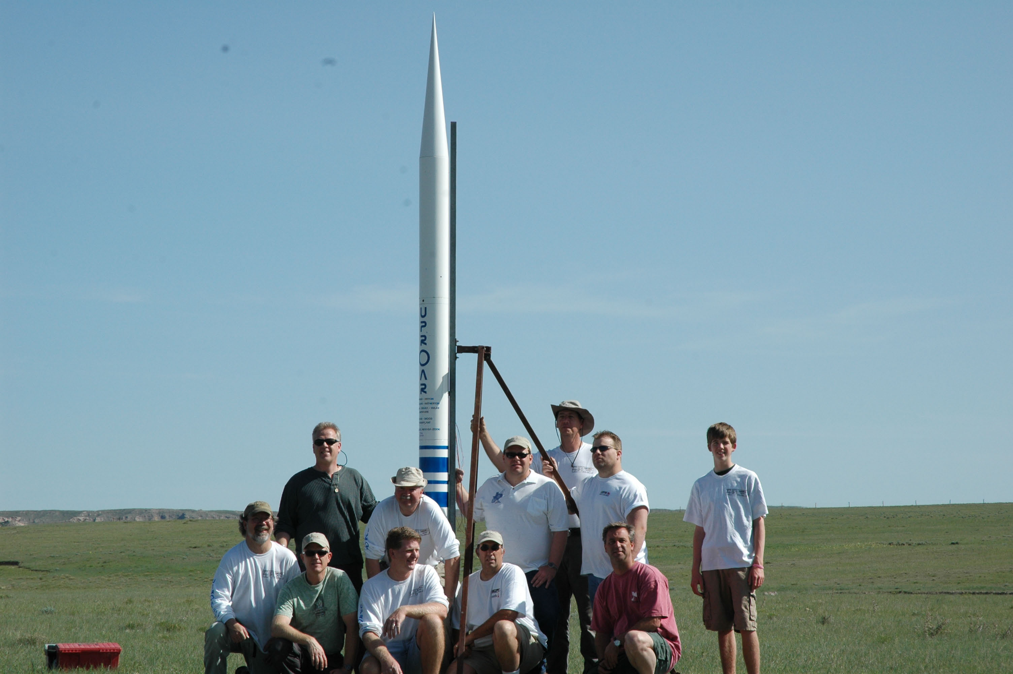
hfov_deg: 19.5
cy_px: 337
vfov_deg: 13.0
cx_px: 506
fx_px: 2952
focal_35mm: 105
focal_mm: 70
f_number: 13
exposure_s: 1/640
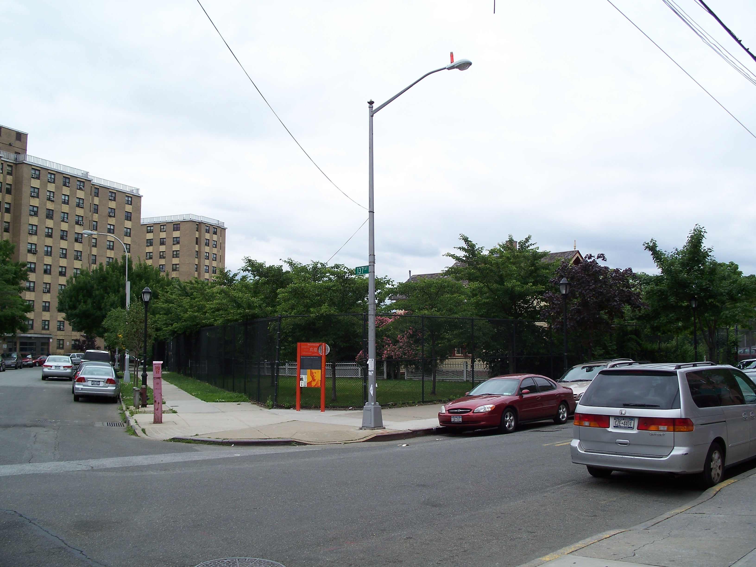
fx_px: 808
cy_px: 284
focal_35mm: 37
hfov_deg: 50.1
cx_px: 378
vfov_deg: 38.7
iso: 64
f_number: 4
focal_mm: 7.8
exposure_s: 1/400
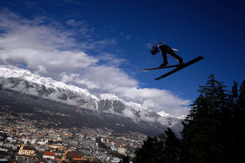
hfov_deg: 73.7
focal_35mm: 24
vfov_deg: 53.1
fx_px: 163
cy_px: 82
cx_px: 122
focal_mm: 24
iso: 160
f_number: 5
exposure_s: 1/6400
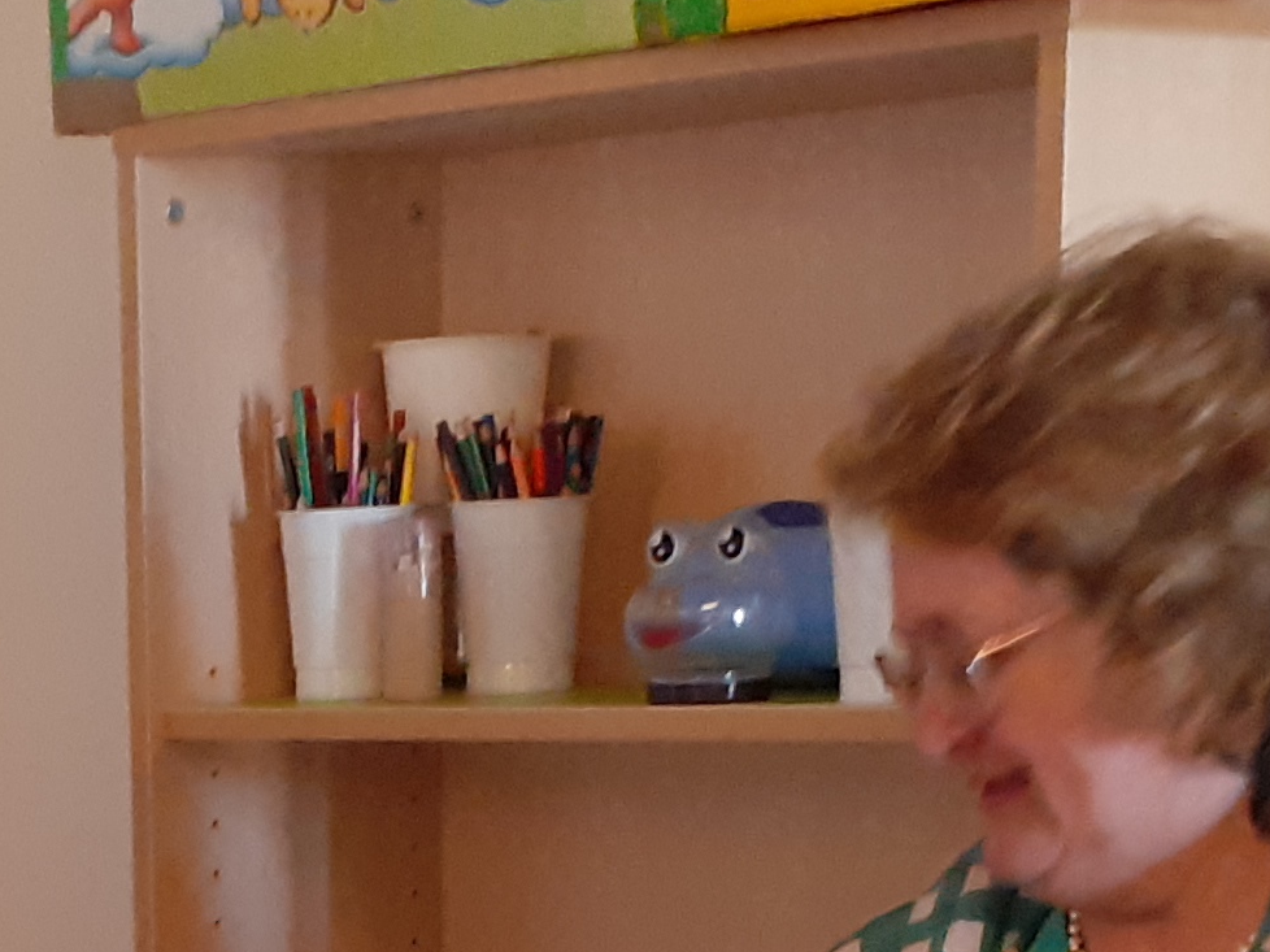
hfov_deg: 16.8
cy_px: 1713
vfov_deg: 12.0
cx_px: -110
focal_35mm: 114
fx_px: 4181
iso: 250
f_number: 1.9
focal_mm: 3.6
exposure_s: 1/25
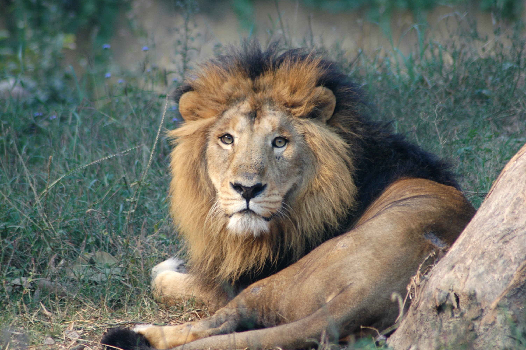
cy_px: 175
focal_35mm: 450
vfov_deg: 3.0
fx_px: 6569
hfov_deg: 4.6
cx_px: 263
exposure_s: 1/200
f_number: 5.6
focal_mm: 300
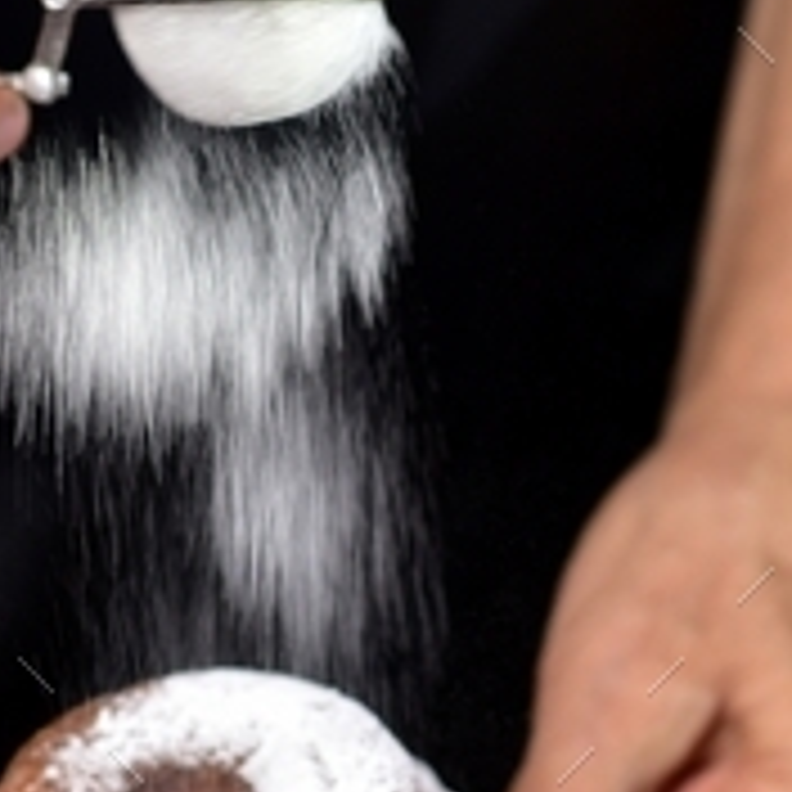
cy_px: 526
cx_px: 328
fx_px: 6264
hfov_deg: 7.2
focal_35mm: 242
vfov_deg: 7.2
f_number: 2.8
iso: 320
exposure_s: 1/60
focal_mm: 85
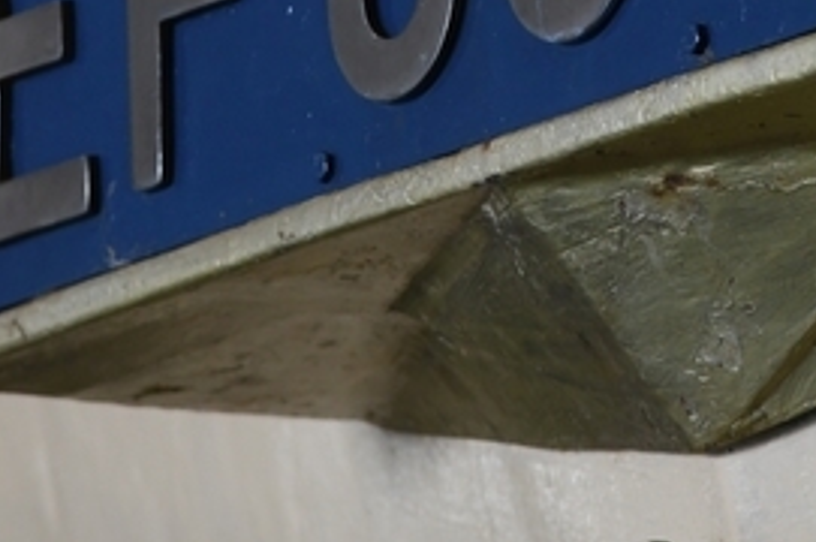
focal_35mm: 532
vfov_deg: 2.6
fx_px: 12044
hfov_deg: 3.9
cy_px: -178
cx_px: 602
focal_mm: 120
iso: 800
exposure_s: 1/160
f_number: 5
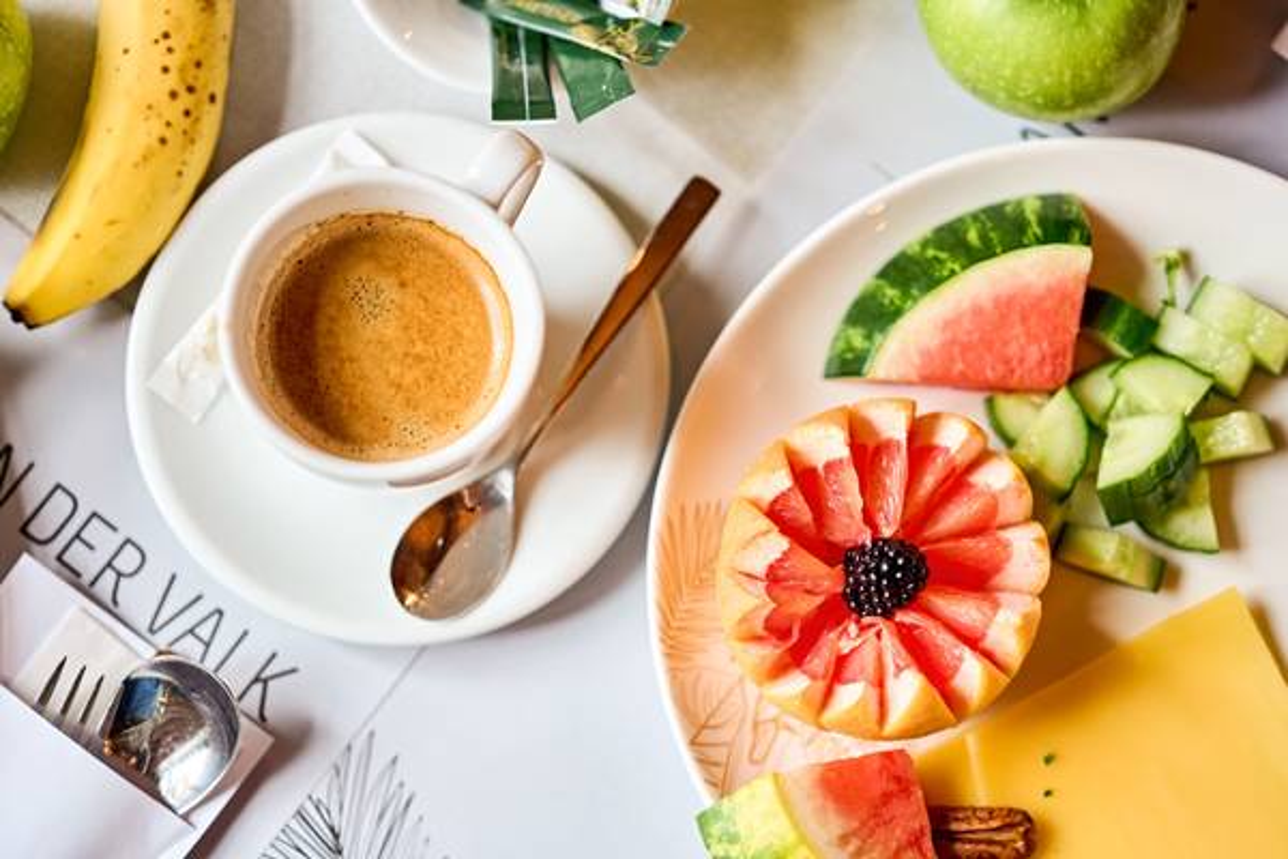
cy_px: 430
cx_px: 644
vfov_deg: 16.1
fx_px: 3041
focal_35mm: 85
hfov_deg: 23.9
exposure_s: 1/200
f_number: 1.8
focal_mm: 85
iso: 180
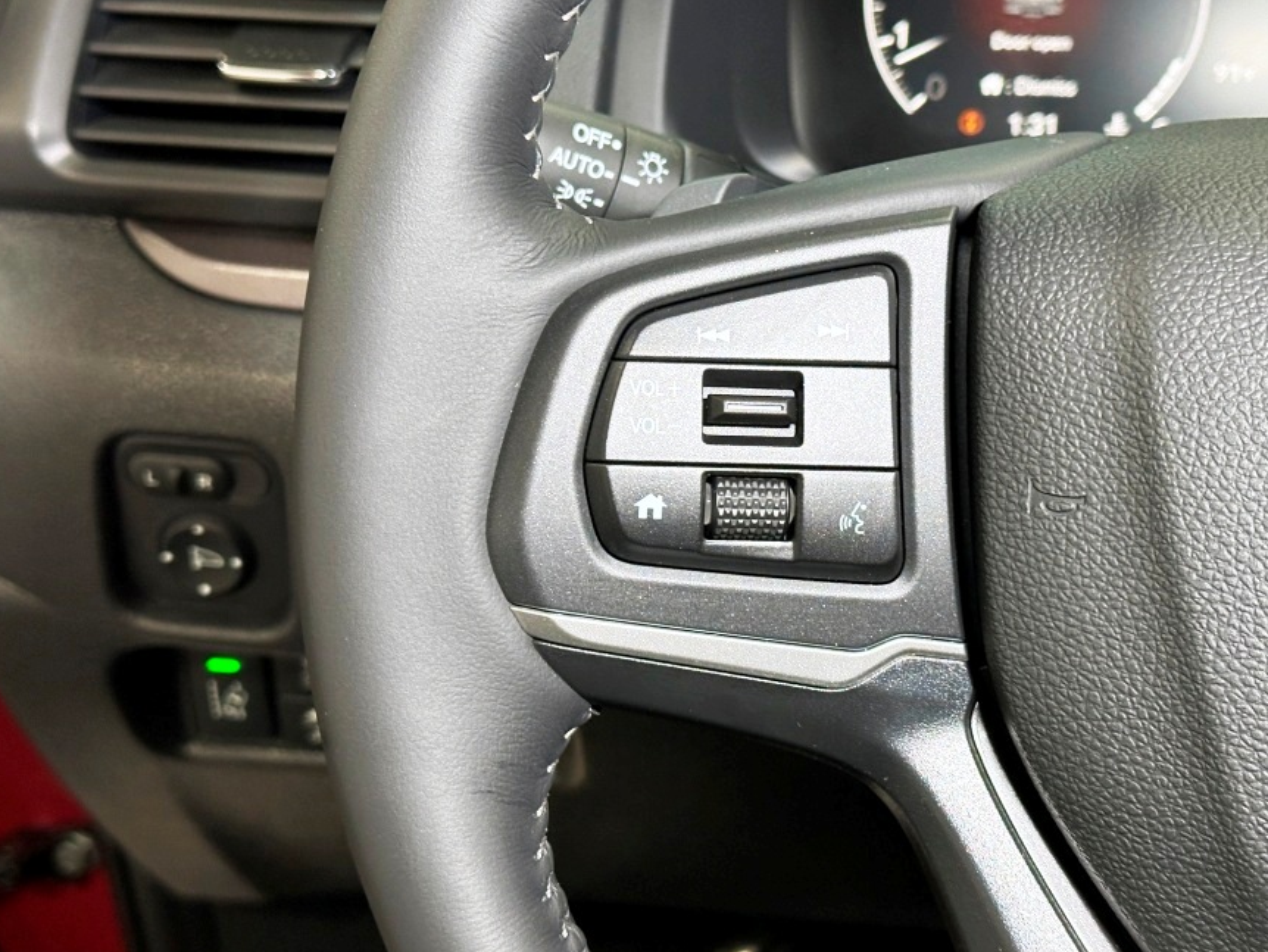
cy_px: 446
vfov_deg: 25.7
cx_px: 735
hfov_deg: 33.7
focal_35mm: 57
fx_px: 2089
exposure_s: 1/40
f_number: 1.78
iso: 320
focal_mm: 6.86
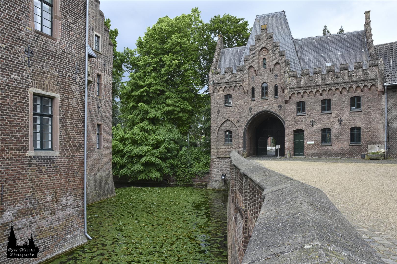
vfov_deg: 50.4
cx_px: 198
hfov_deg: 70.4
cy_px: 132
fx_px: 281
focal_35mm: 26
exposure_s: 1/25
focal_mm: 17
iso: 200
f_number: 16
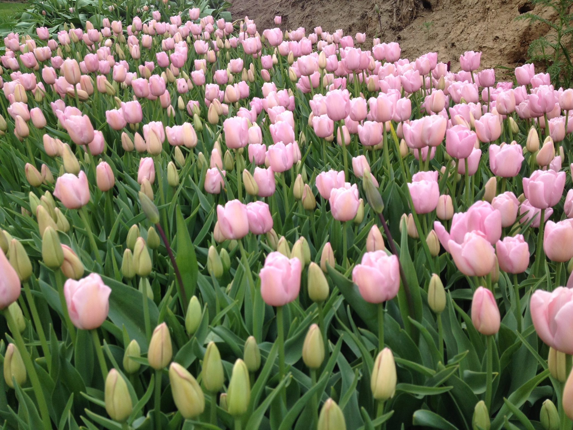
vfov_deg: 40.7
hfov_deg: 52.6
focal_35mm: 35
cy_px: 215
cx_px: 286
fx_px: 579
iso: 50
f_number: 2.4
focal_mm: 4.28
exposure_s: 1/531
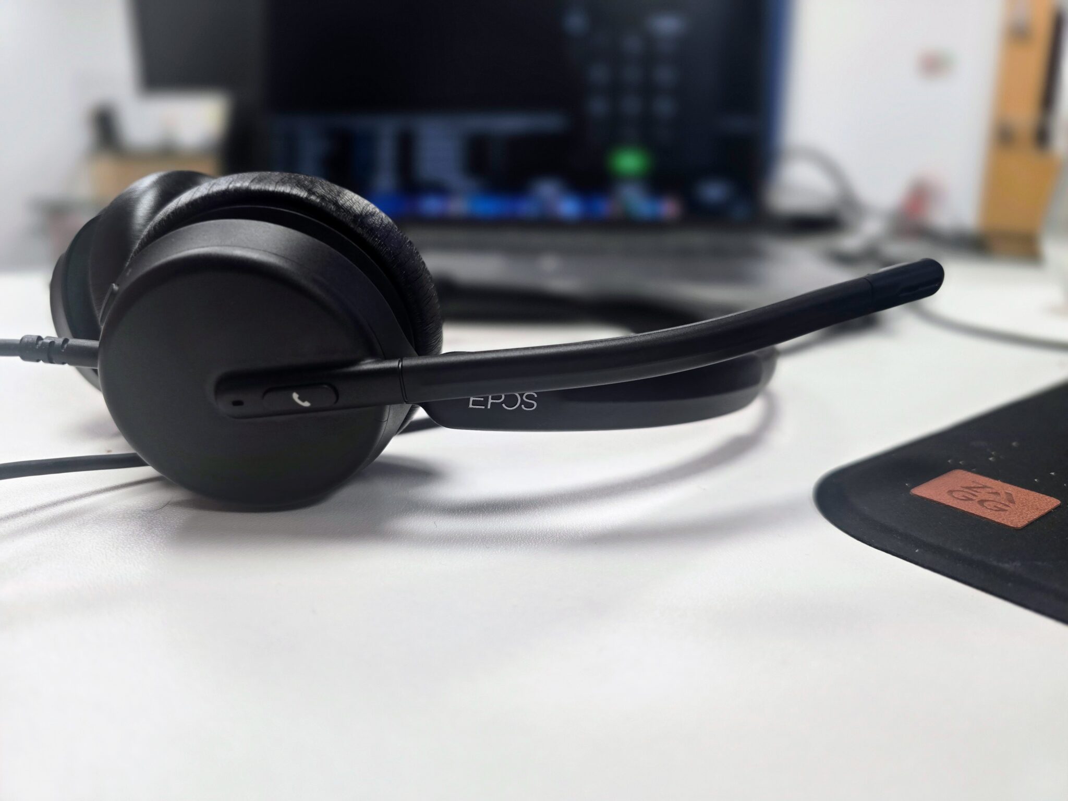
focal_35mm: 23
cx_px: 534
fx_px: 710
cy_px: 400
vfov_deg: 58.9
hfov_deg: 73.9
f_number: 1.7
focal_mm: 6.3
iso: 50
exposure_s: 1/50
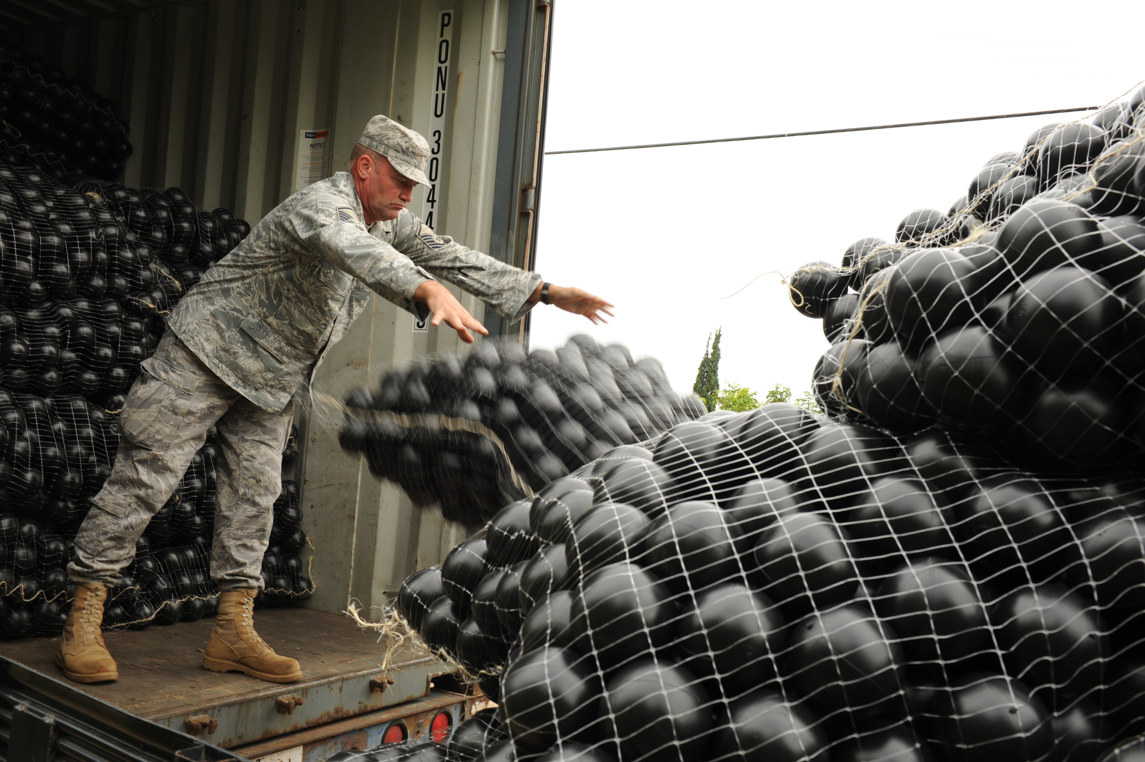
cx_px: 572
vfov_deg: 37.8
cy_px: 381
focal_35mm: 35
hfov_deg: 54.5
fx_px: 1112
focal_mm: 35
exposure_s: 1/60
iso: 200
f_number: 11
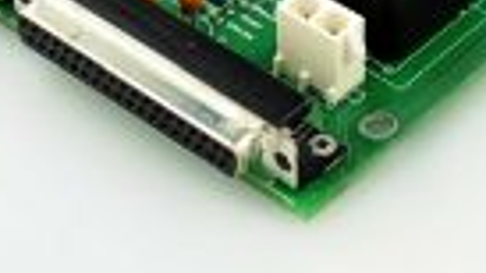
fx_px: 2667
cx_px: 390
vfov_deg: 5.7
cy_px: -285
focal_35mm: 207
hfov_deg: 10.4
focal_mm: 45
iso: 800
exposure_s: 1/100
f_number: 9
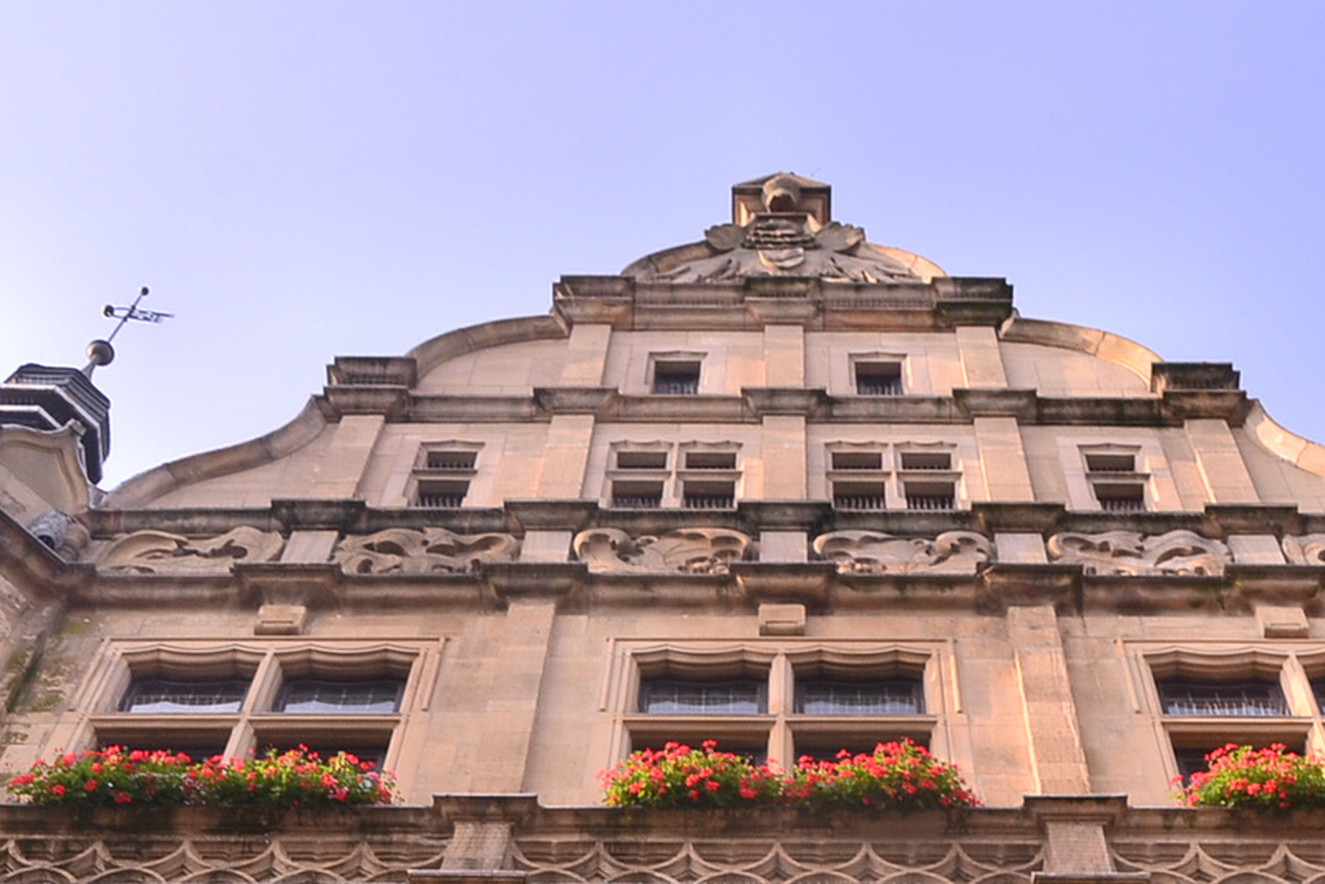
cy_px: 851
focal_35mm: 73
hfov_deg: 27.6
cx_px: 789
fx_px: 2687
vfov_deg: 18.3
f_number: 7.1
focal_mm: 24
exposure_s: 1/200
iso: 200
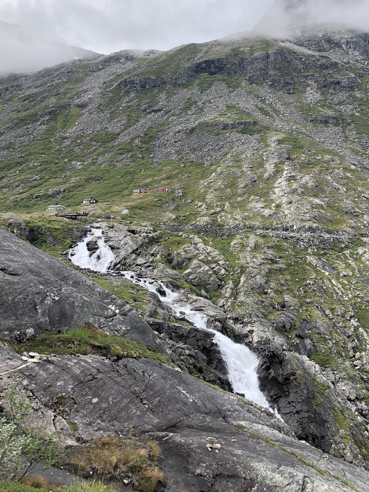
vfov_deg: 47.0
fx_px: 554
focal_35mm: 39
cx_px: 221
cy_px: 159
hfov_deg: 36.7
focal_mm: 4
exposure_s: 1/495
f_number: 1.8
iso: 20
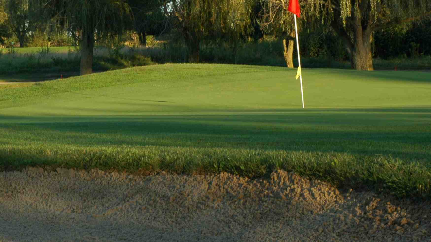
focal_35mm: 108
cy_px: 38
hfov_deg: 19.7
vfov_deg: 11.2
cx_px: 134
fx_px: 1234
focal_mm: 40
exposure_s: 1/50
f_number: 13
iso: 200
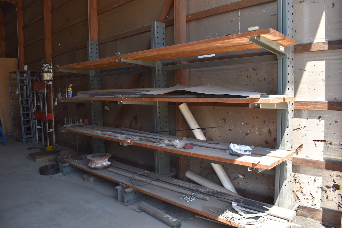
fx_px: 256
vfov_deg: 47.9
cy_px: 114
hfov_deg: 67.4
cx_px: 171
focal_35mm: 27
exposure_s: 1/200
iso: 400
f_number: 7.1
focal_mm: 18
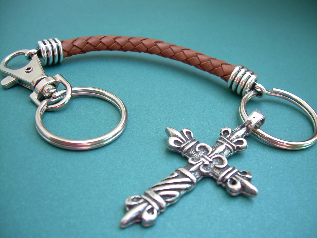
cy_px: 119
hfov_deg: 49.0
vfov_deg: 37.7
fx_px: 348
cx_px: 158
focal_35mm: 38
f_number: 2.8
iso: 50
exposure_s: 1/105
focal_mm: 6.3
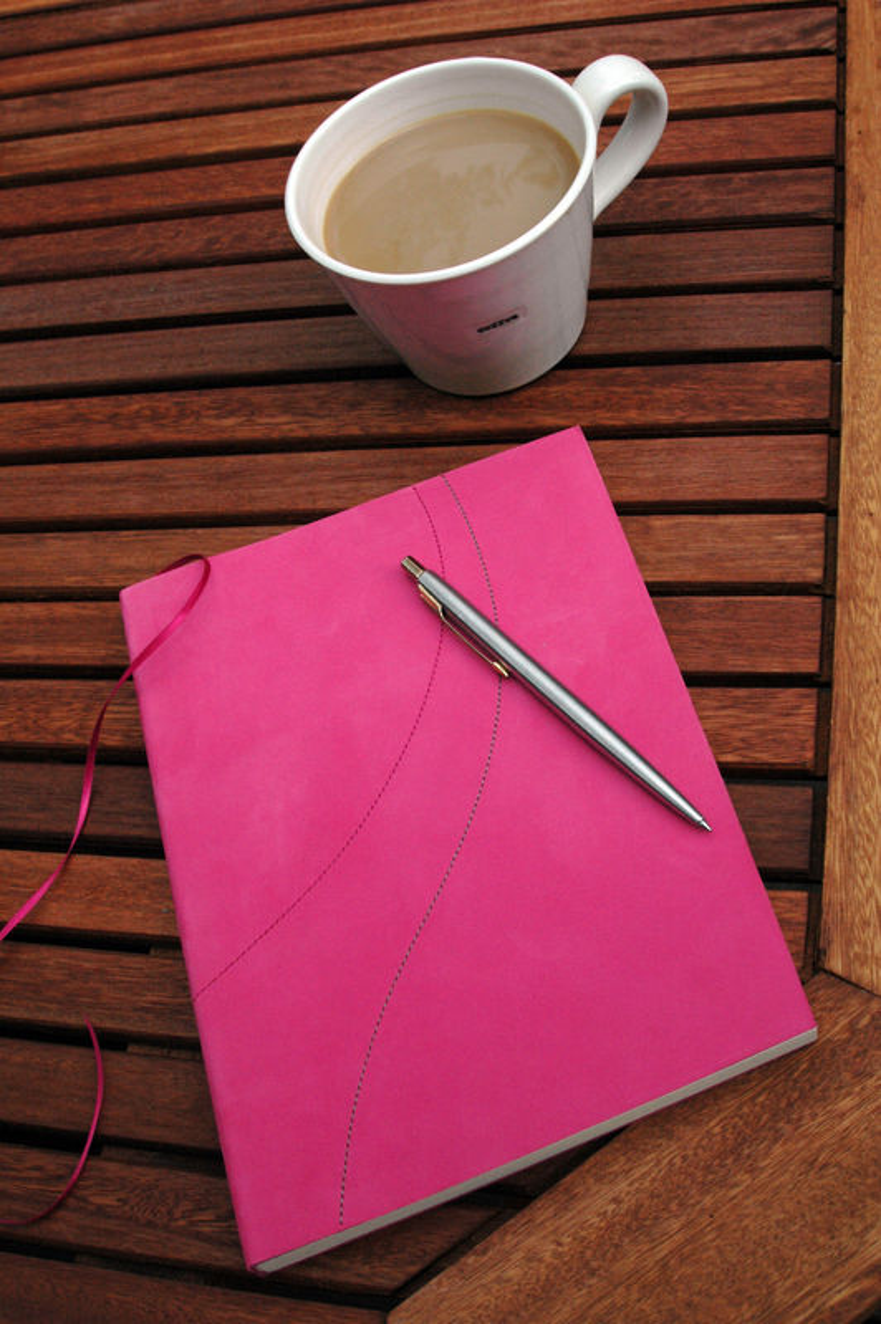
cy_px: 662
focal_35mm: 42
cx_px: 440
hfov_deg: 31.8
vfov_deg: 46.4
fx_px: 1544
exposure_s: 1/320
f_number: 9
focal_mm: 28
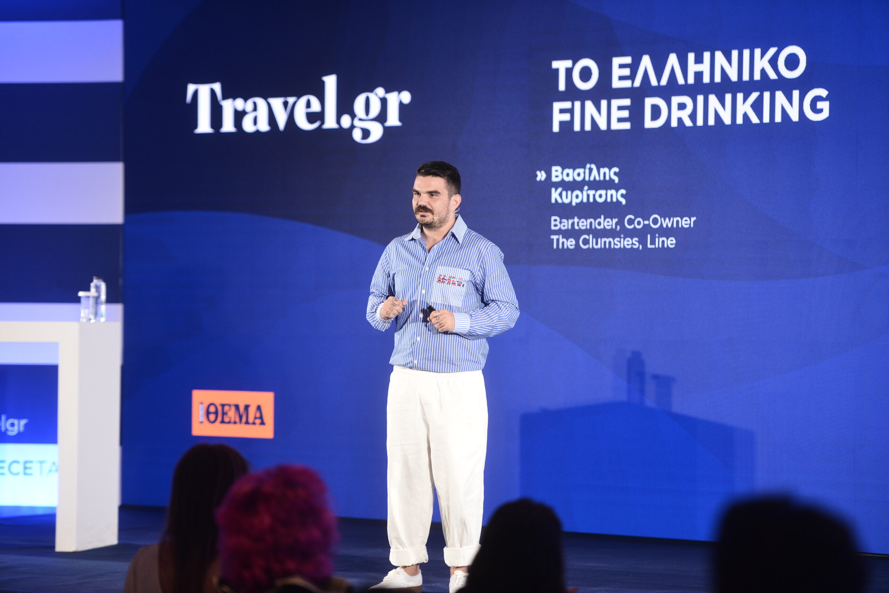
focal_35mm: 130
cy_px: 296
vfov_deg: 10.6
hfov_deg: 15.8
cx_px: 444
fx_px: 3210
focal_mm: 130
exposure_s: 1/200
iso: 1250
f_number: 3.2
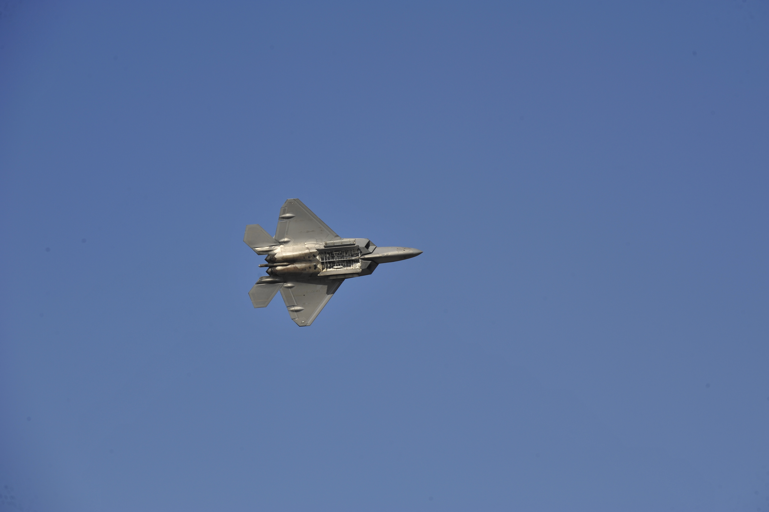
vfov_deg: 6.9
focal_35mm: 200
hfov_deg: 10.3
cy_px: 256
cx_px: 384
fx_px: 4269
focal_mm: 200
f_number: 9
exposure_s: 1/640
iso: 200
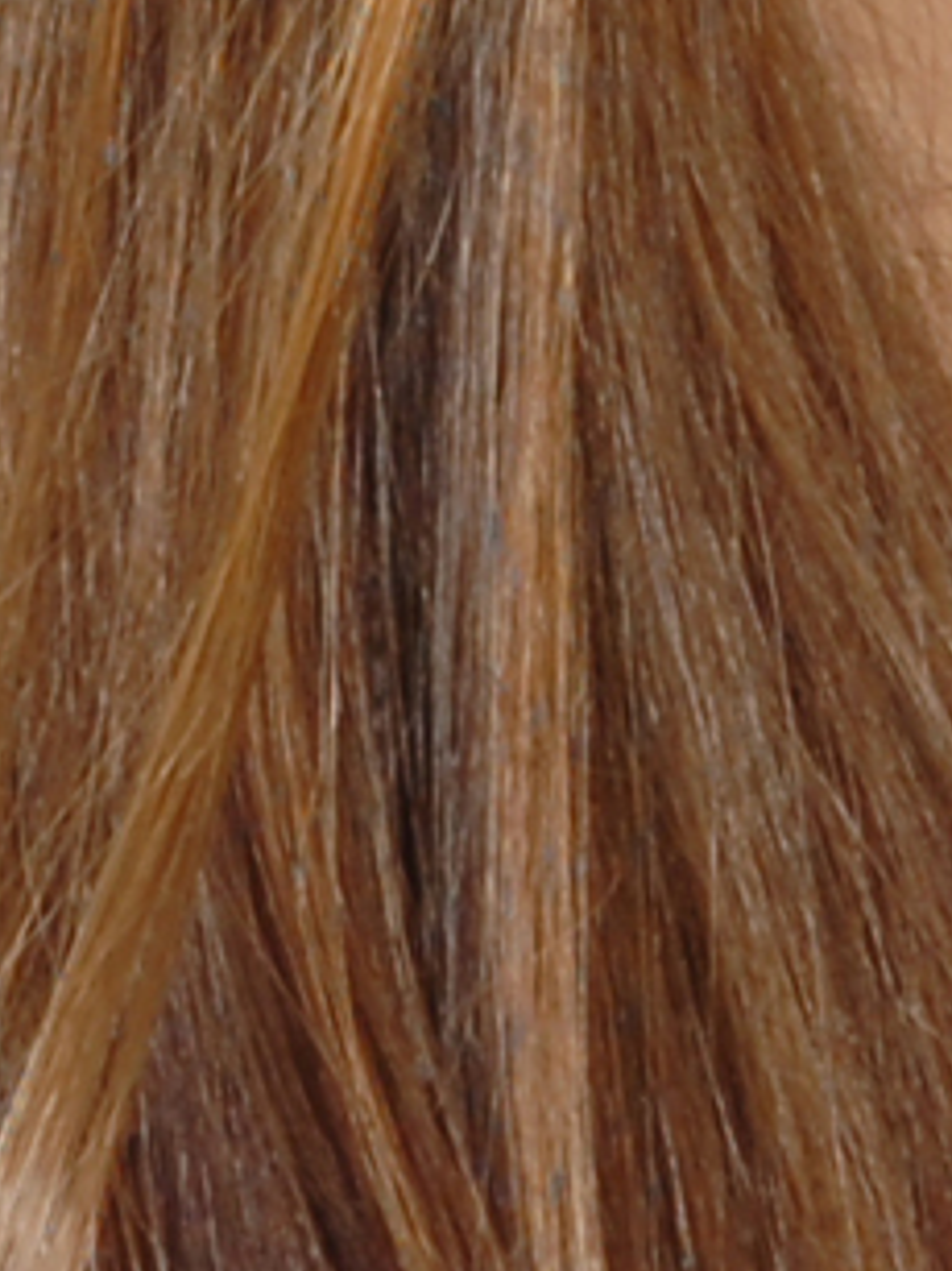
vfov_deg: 6.8
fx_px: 10348
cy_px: -1172
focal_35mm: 282
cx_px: 1548
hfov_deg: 5.2
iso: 400
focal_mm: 50
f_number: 11
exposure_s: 1/125
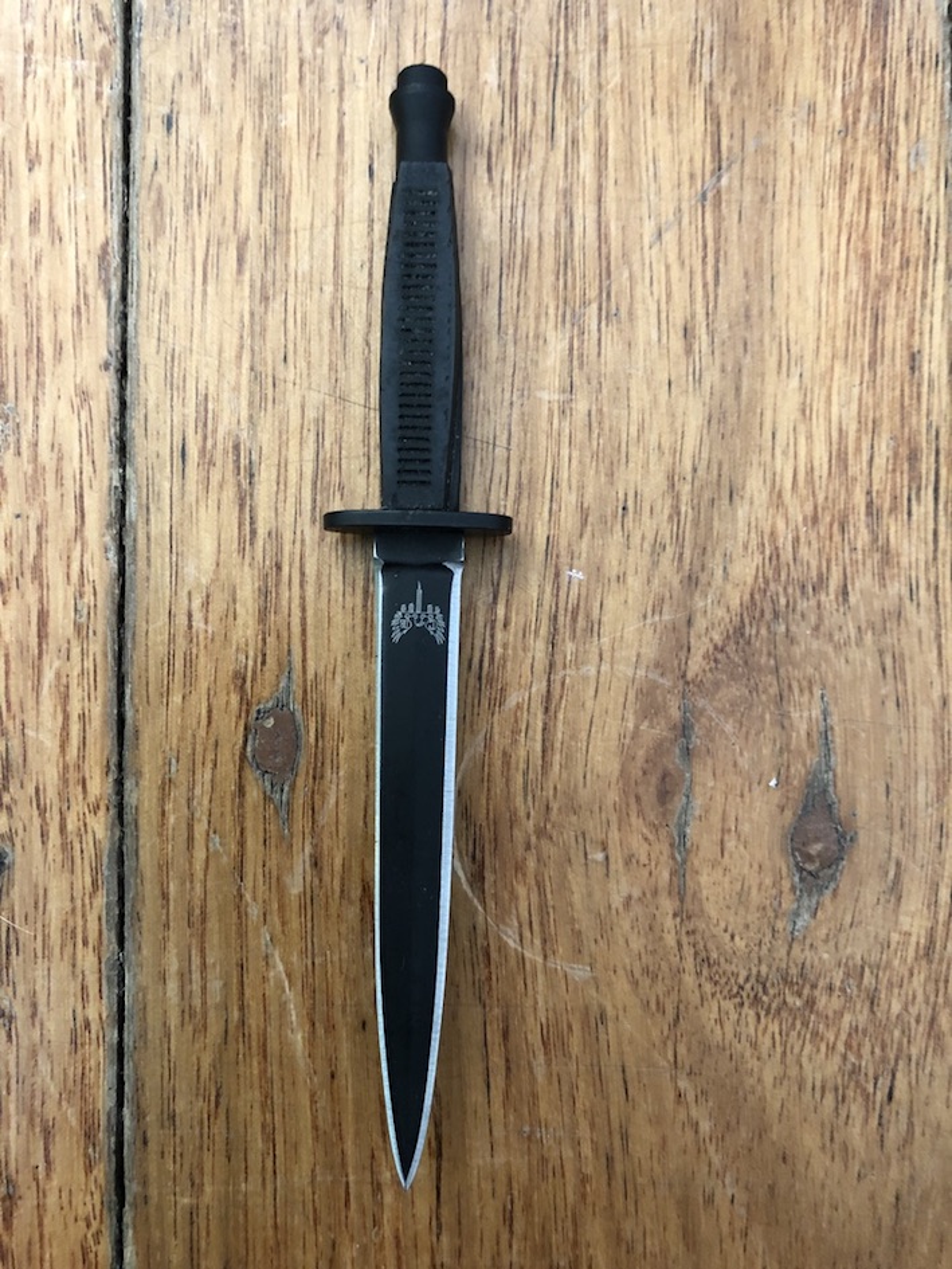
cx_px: 476
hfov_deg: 49.8
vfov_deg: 63.4
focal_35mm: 28
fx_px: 1026
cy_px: 634
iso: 80
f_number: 1.8
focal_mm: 3.99
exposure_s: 1/15
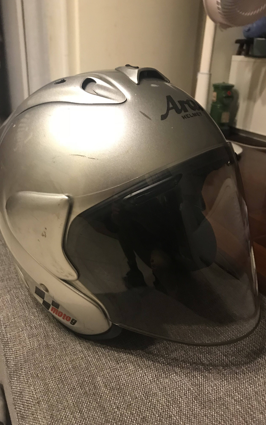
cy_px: 214
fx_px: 348
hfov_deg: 41.8
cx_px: 117
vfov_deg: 62.9
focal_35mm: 30
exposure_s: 1/15
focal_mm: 3.99
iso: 100
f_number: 1.8
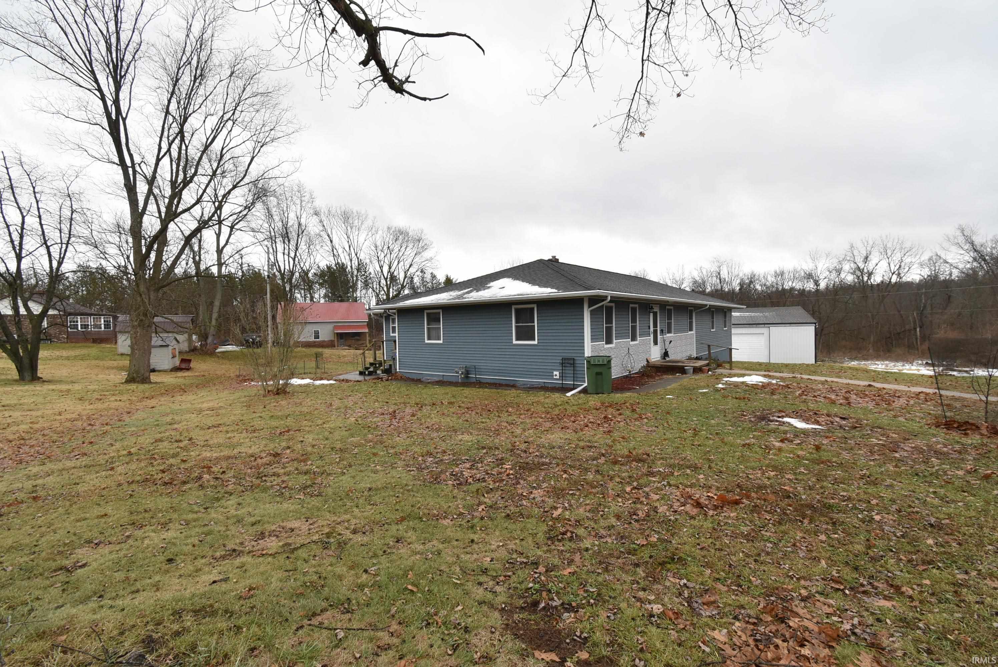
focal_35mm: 15
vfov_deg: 77.4
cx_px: 499
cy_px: 334
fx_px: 416
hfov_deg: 100.3
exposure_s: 1/60
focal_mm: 10
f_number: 9
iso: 400
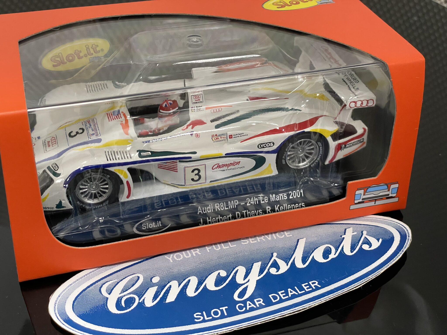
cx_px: 224
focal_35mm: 52
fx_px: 671
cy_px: 168
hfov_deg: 36.8
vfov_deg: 28.0
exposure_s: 1/60
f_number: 2
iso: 500
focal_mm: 6
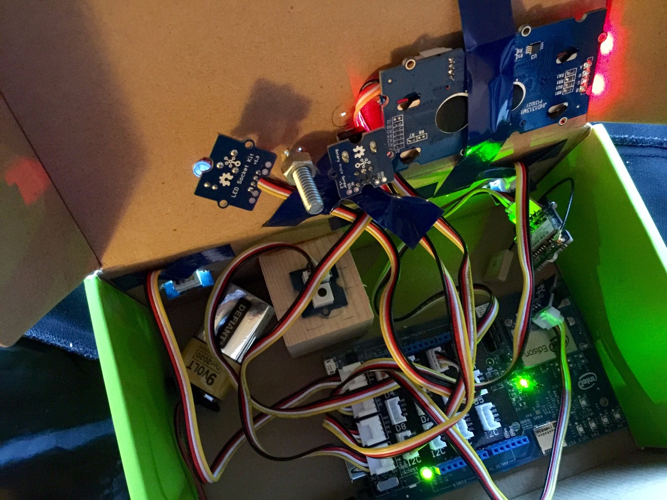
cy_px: 250
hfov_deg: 61.7
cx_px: 334
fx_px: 559
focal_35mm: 29
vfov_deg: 48.2
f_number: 2.2
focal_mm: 4.15
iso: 400
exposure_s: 1/4
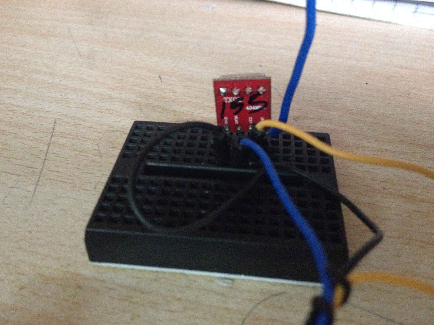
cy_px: 162
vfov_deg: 40.7
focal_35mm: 35
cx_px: 217
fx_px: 439
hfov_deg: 52.6
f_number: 2.4
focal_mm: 4.28
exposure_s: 1/15
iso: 800
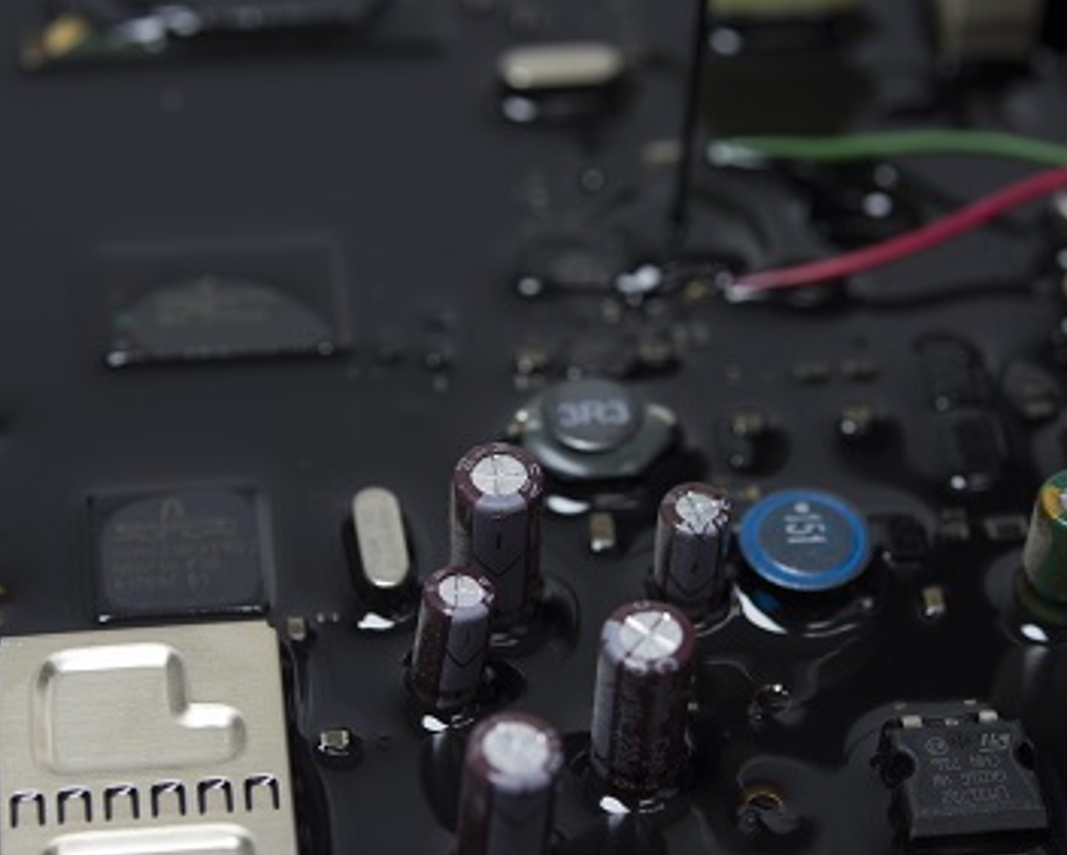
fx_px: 3412
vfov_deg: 14.3
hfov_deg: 17.8
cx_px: 530
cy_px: 446
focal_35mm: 108
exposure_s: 1/80
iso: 100
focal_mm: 60
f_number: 5.6
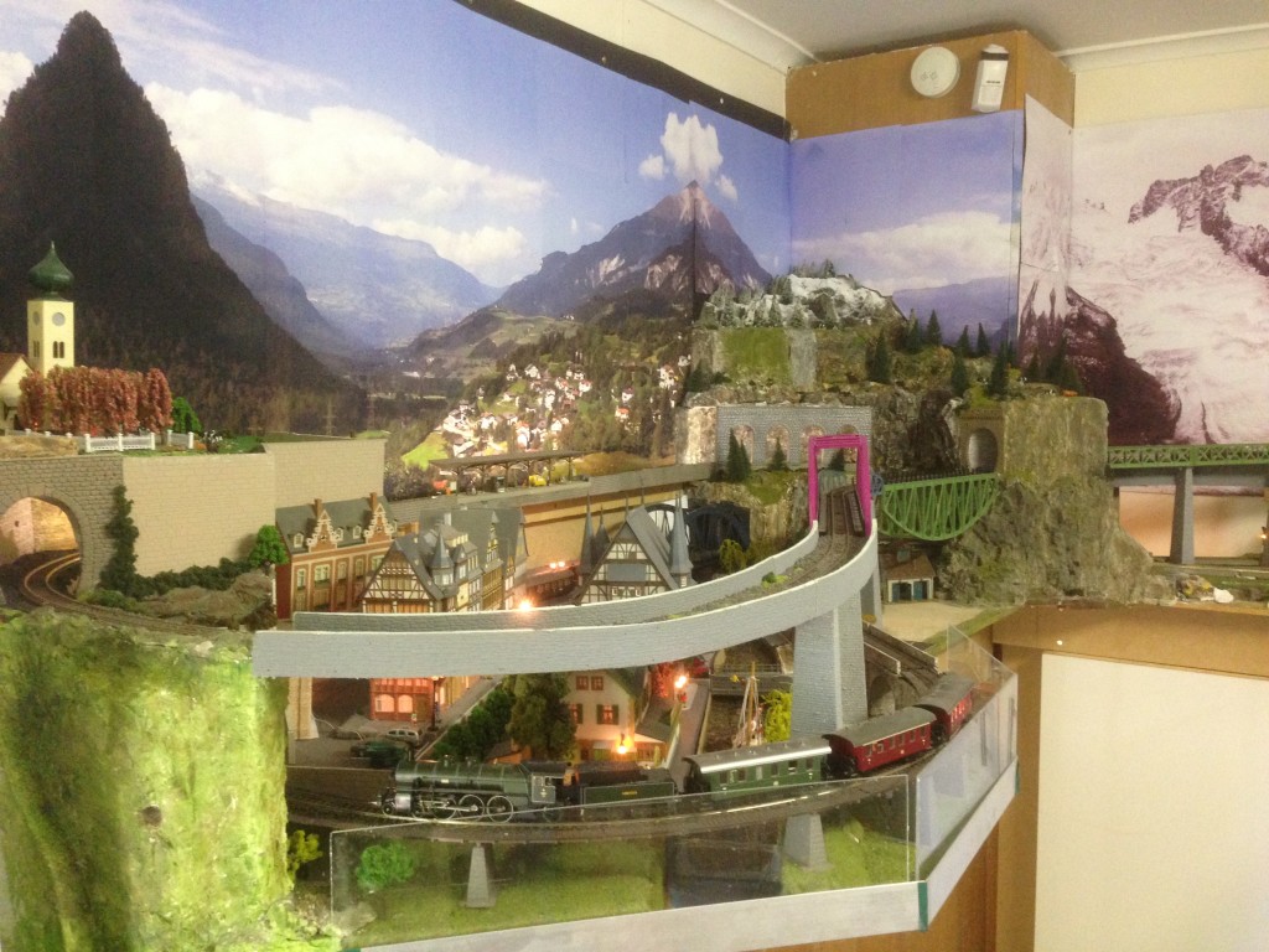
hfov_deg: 55.4
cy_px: 476
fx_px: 1210
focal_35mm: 33
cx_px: 634
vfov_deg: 42.9
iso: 320
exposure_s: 1/20
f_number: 2.4
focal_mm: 4.12
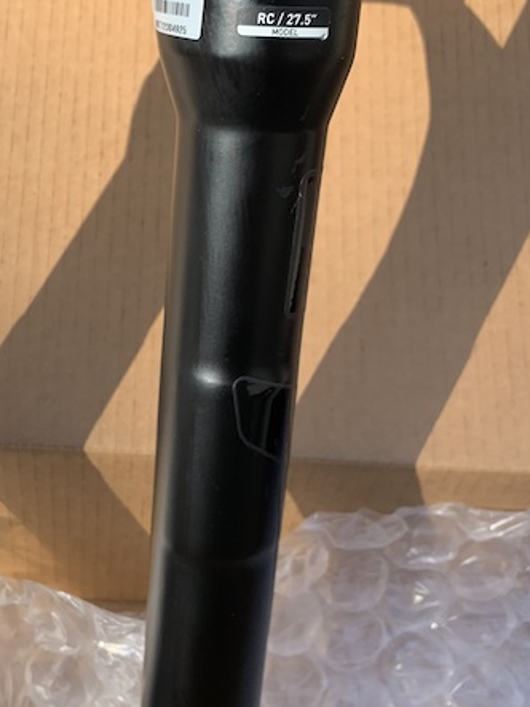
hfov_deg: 29.9
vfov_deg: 40.4
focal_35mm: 47
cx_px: 83
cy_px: 345
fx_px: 960
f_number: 1.8
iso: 25
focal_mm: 4.25
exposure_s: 1/683
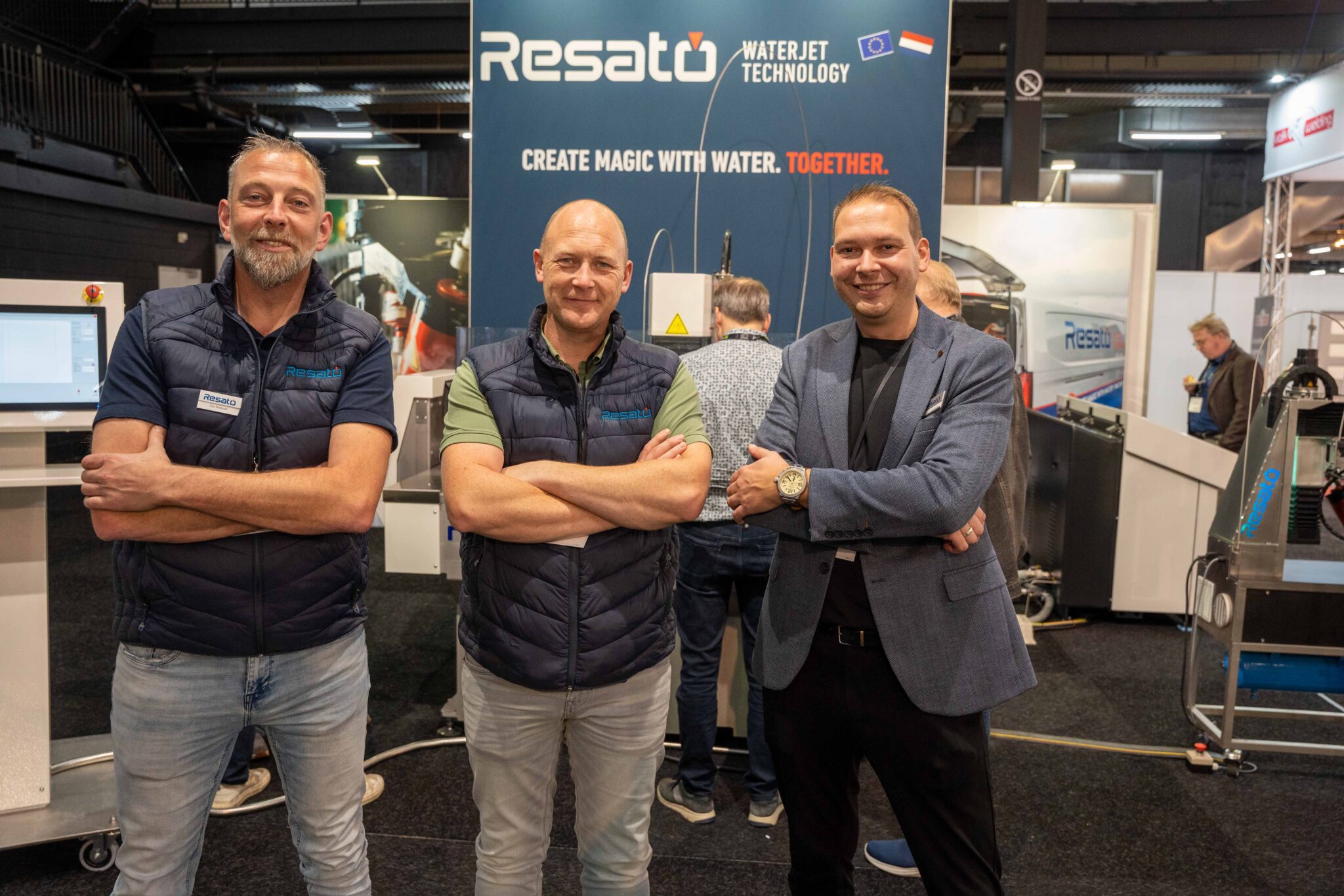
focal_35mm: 30
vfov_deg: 43.5
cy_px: 448
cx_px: 672
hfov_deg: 61.8
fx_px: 1124
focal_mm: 30.1
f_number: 4
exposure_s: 1/125
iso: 2500
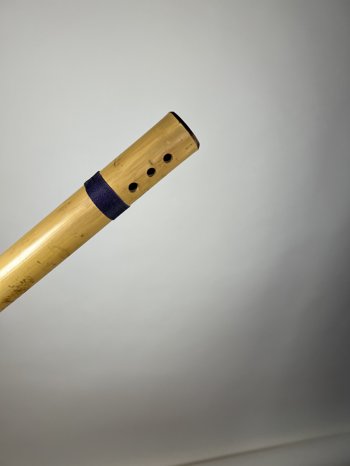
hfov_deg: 53.1
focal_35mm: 26
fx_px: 351
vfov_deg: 67.3
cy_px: 233
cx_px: 175
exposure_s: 1/402
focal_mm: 5.7
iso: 50
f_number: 1.5
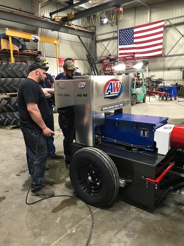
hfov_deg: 49.7
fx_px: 198
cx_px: 92
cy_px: 123
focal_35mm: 28
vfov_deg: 63.4
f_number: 1.8
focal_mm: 3.99
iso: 64
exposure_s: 1/15
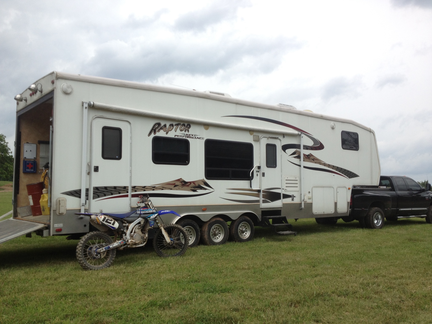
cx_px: 216
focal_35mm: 35
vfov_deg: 40.7
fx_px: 437
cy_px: 162
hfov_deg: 52.6
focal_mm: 4.28
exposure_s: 1/1416
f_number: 2.4
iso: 64
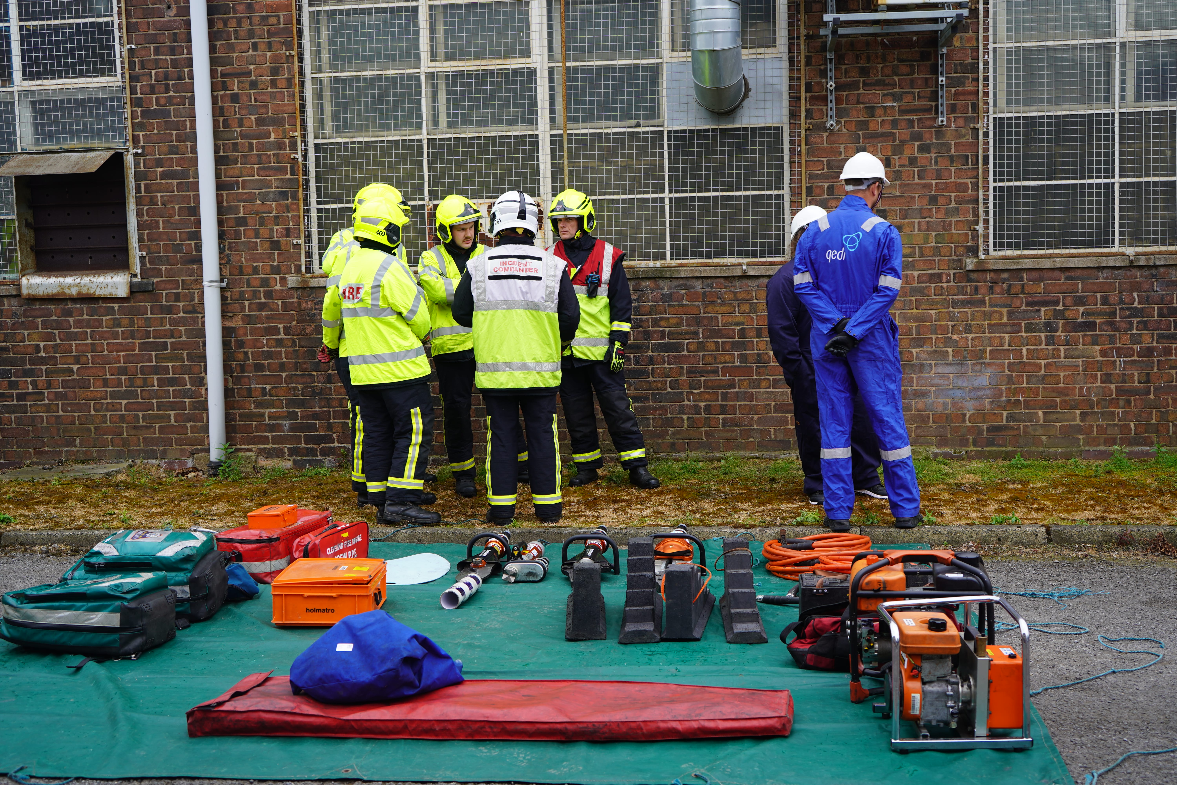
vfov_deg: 31.2
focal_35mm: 43
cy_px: 392
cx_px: 588
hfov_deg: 45.4
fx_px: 1406
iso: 100
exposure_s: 1/125
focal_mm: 43
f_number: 5
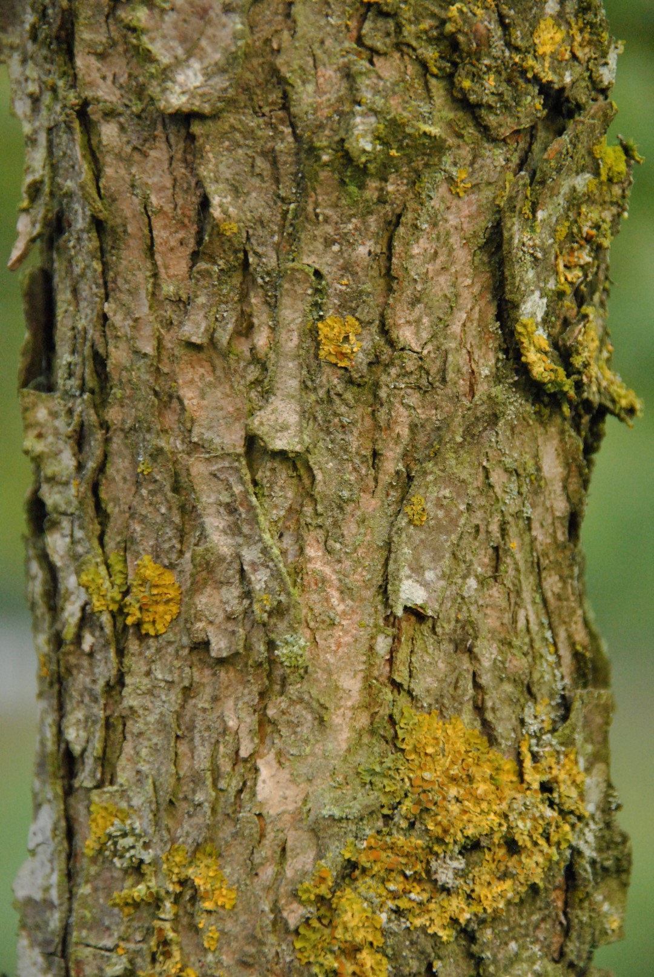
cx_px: 327
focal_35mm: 174
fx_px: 4727
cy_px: 488
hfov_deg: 7.9
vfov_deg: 11.8
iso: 1250
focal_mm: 116
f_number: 5.6
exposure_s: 1/60
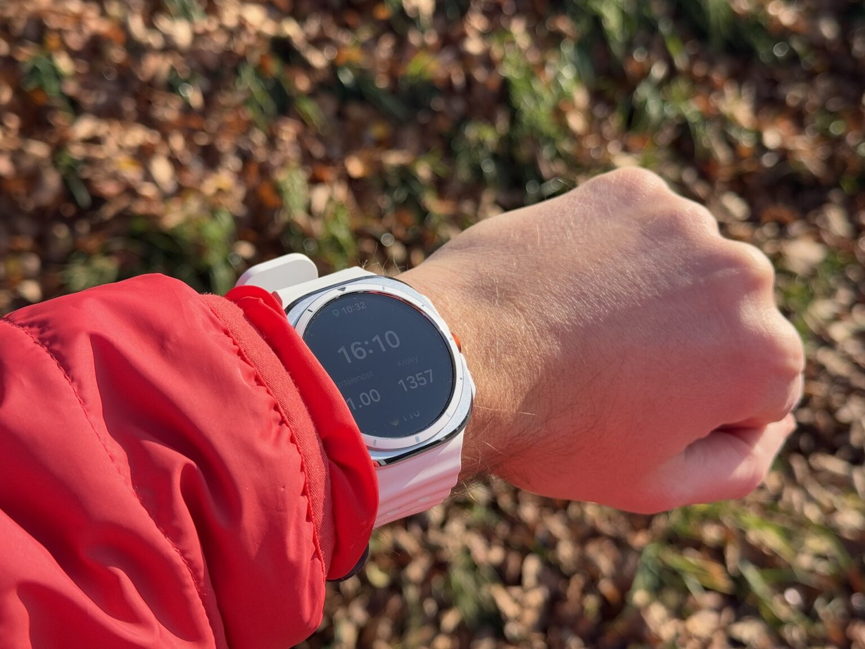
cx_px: 432
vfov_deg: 30.3
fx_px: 1199
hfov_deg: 39.7
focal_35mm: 48
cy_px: 324
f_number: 1.78
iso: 64
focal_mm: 6.76
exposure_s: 1/1715
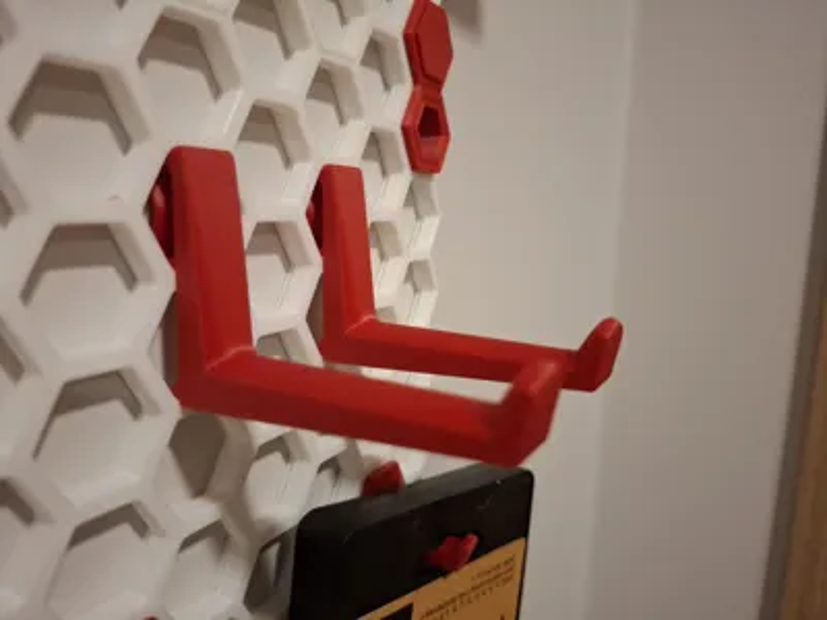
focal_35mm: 23
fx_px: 549
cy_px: 310
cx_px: 414
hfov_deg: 73.9
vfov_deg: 58.9
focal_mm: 5.54
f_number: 1.8
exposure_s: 1/50
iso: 320
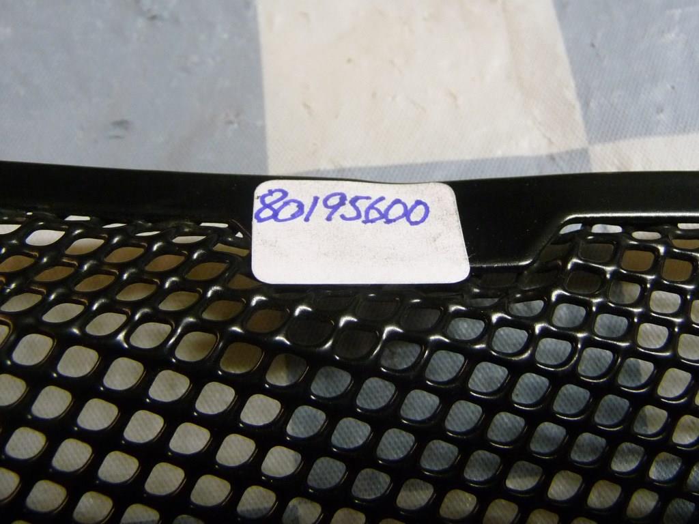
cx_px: 350
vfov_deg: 37.7
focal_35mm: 38
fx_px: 767
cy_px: 262
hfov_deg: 49.0
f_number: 3.3
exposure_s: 1/30
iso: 320
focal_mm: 4.7
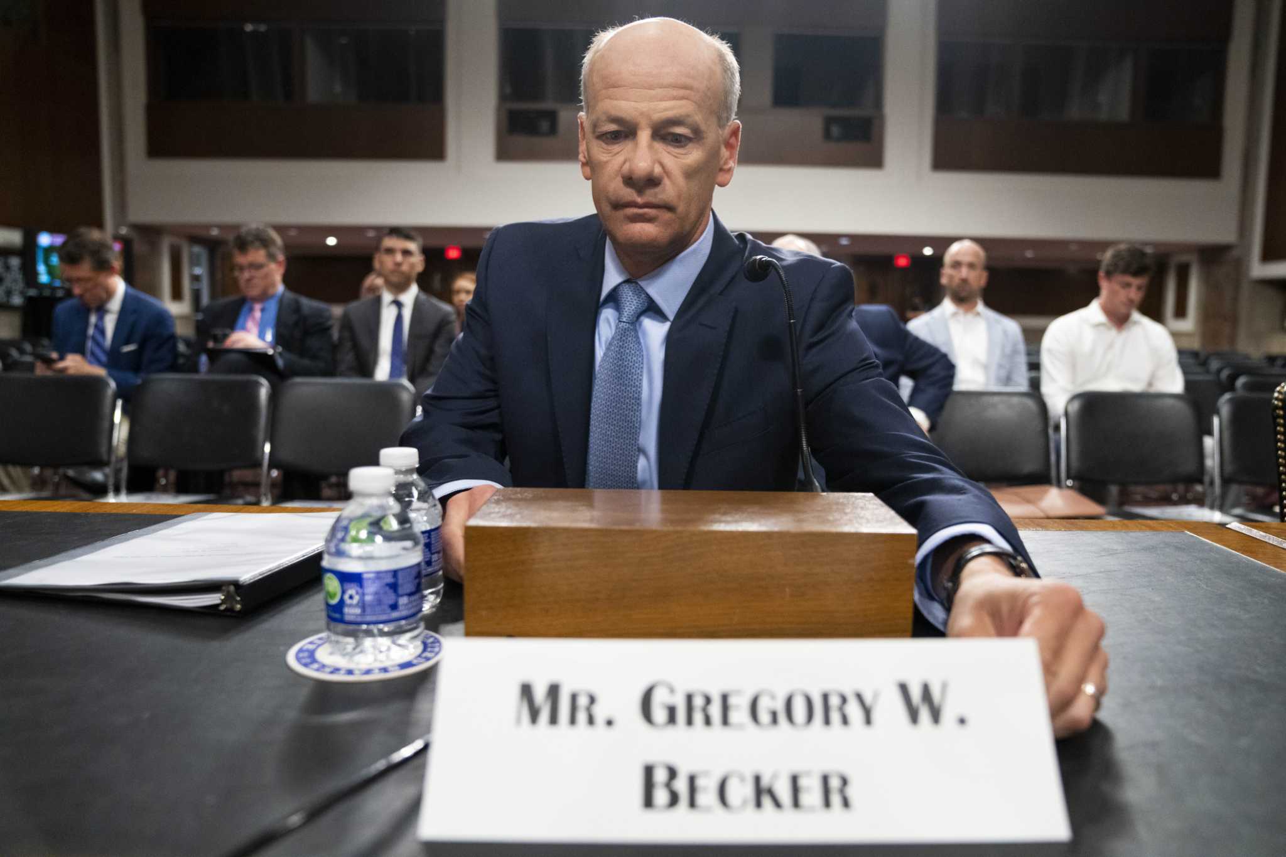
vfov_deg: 49.5
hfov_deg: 69.4
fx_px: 929
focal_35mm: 26
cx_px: 643
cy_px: 428
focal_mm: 26
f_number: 3.2
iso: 3200
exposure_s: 1/320
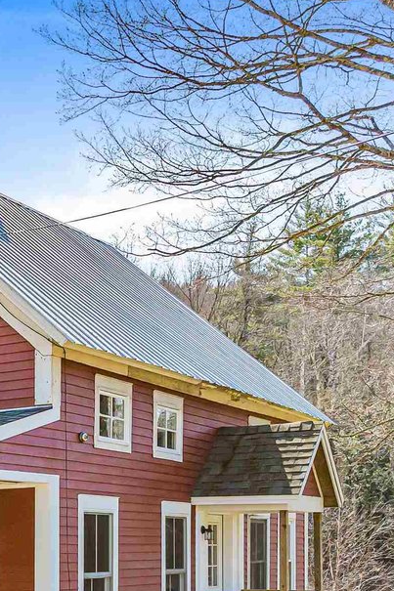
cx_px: -141
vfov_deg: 29.0
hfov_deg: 18.9
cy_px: 562
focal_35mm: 66
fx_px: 1084
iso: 210
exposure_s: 1/2500
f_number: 2.8
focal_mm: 12.29
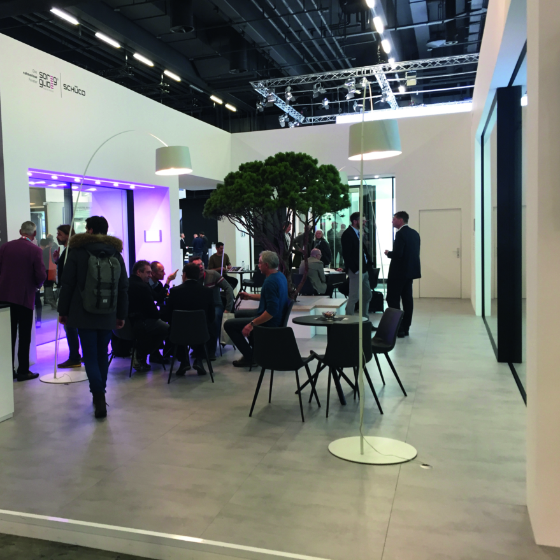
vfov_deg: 47.2
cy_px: 275
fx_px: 641
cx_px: 180
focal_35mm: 35
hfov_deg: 46.4
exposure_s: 1/33
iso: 100
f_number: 2.2
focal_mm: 4.15
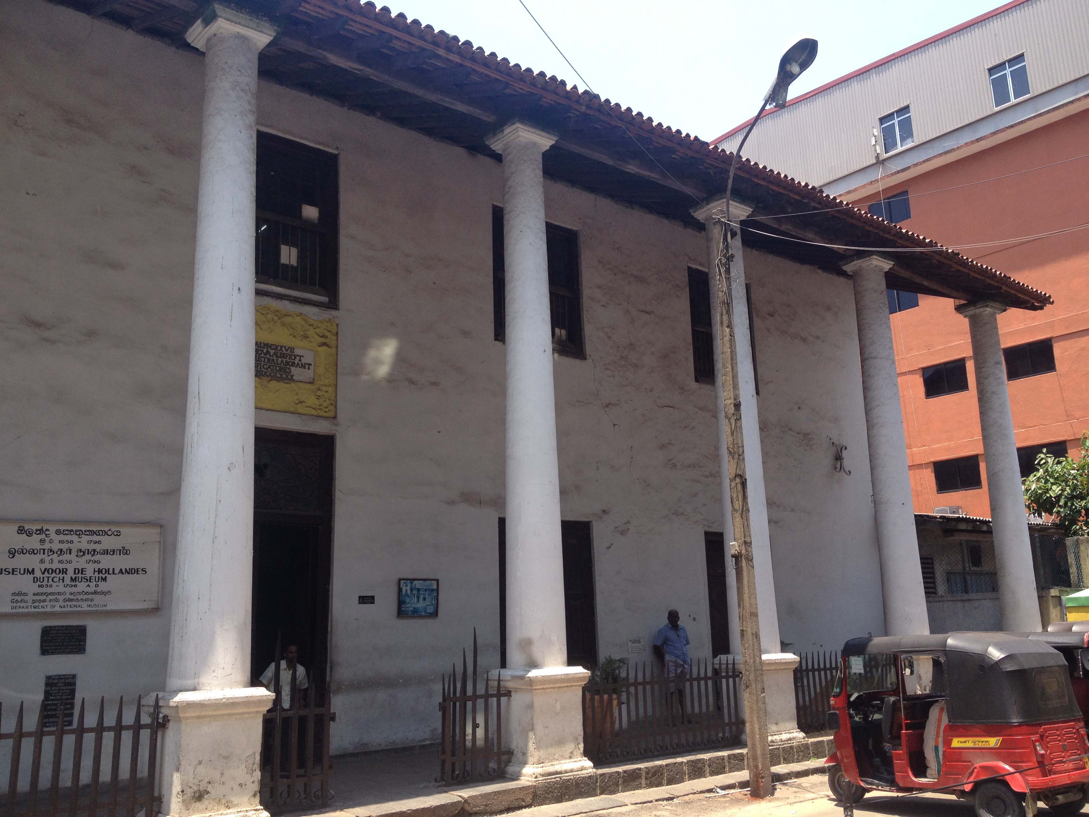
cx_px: 544
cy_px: 408
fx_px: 1101
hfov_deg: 52.6
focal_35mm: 35
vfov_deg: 40.7
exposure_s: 1/635
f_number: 2.4
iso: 50
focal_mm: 4.28
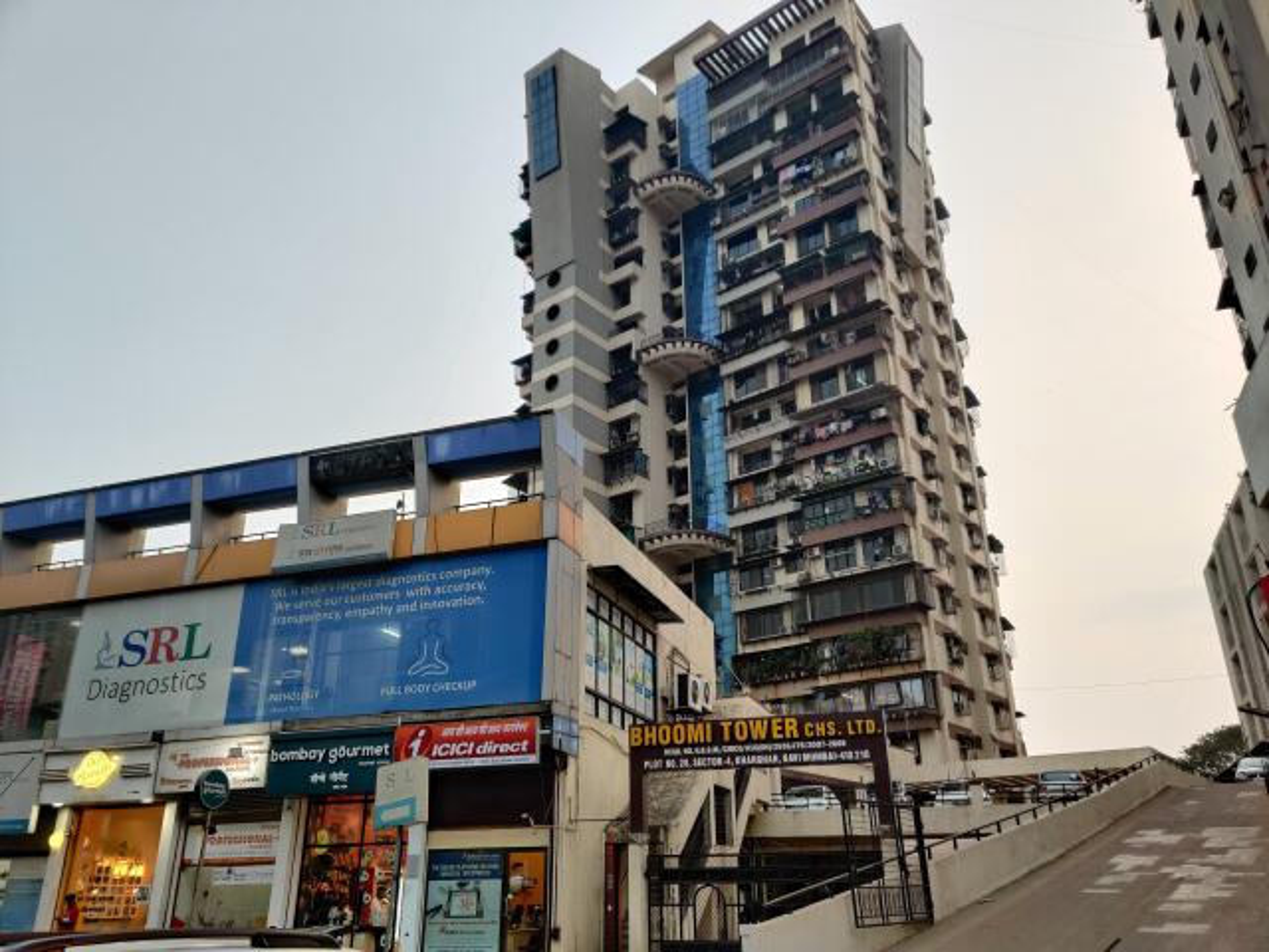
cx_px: 634
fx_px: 990
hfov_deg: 65.3
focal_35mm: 27
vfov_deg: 51.4
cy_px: 476
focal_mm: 4.75
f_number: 1.65
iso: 320
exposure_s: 1/50
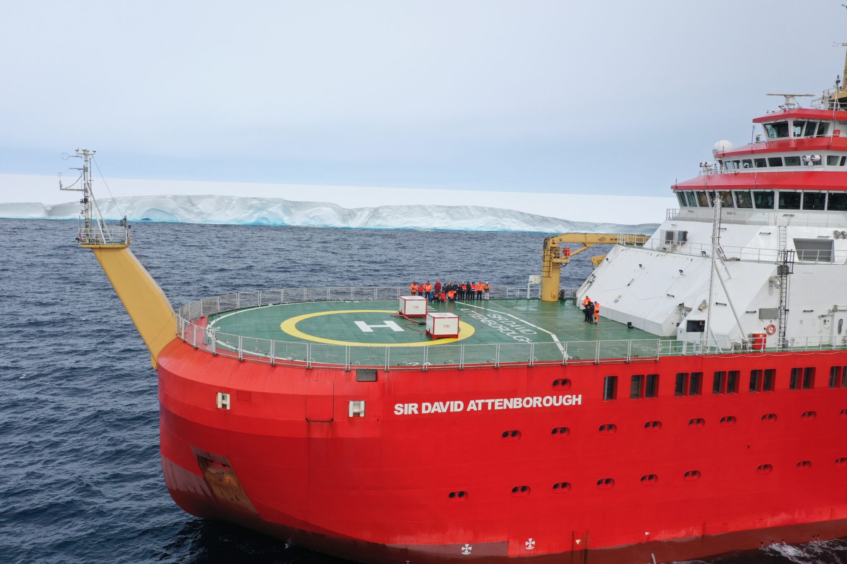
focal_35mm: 28
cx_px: 424
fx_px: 659
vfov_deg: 46.4
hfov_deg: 65.5
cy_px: 282
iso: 100
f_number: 6.3
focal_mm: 10.26
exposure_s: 1/800
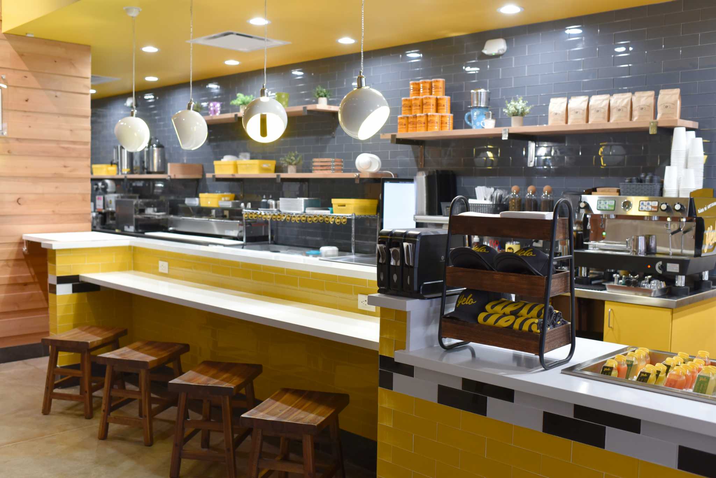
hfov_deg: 54.4
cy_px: 239
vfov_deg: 37.9
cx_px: 358
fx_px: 696
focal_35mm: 35
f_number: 3.5
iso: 800
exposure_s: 1/60
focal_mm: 35
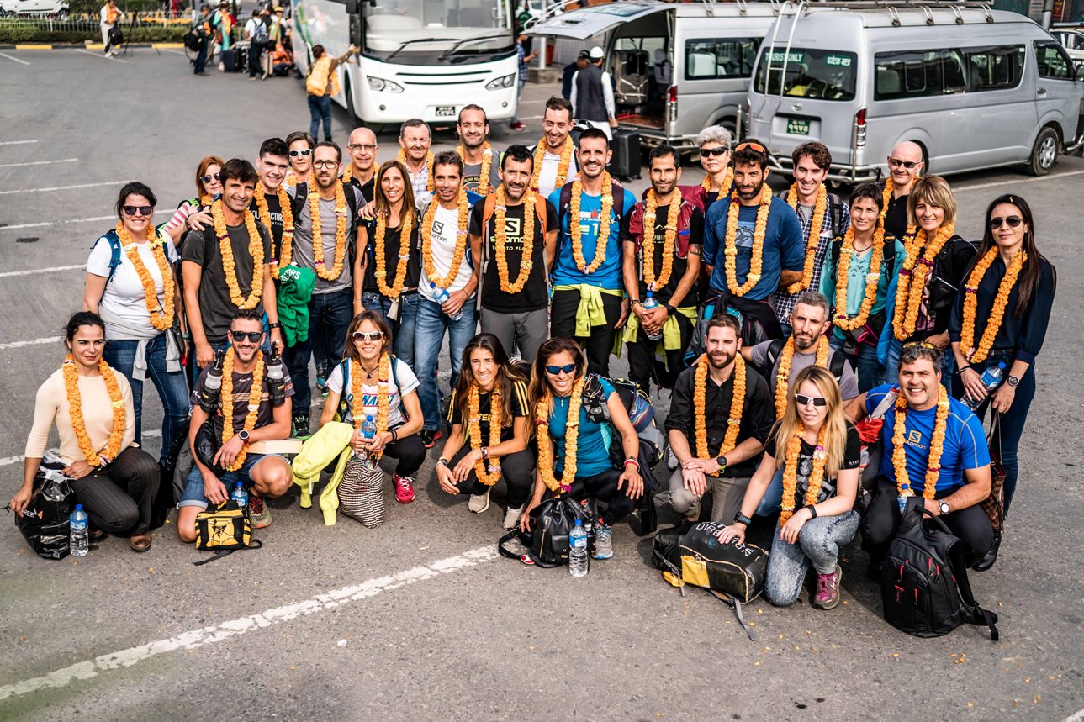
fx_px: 1204
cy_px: 361
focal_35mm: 40
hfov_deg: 48.5
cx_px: 542
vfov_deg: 33.4
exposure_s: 1/6400
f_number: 2
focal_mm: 40
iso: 400
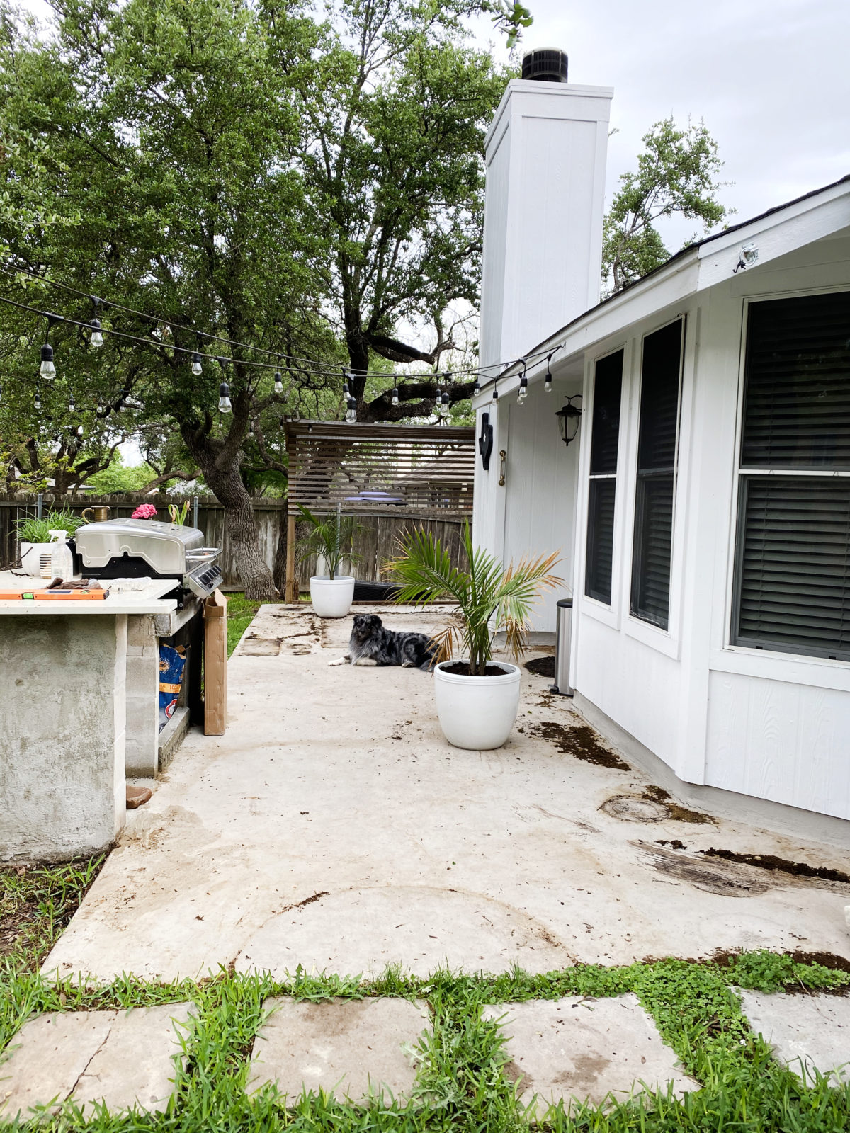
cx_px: 425
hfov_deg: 53.1
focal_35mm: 26
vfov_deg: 67.3
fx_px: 851
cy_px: 566
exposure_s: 1/367
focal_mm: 4.25
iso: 32
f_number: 1.8
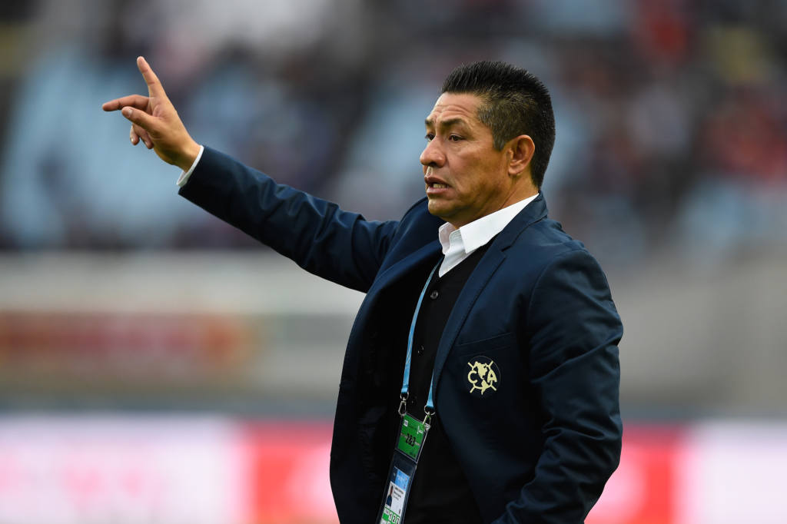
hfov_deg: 5.2
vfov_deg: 3.4
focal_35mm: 400
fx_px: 8741
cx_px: 394
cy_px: 262
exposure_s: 1/1000
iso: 1600
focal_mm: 400
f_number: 3.2
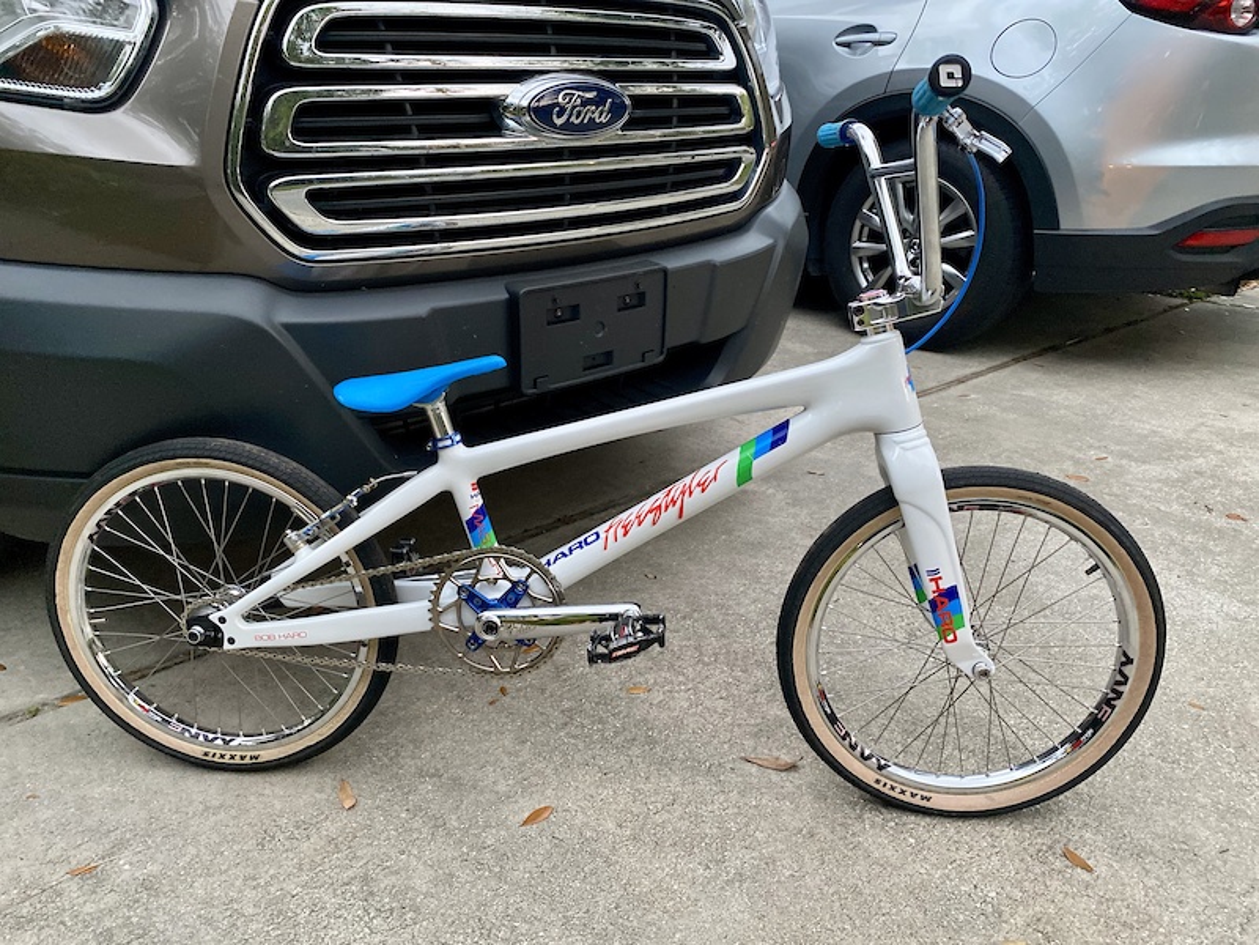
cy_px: 472
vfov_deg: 53.1
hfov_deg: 67.3
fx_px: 946
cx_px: 630
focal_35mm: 26
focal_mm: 4.25
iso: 500
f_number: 1.8
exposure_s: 1/46
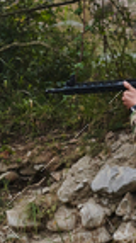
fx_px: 2092
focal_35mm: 325
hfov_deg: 3.6
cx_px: 498
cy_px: 40
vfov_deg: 6.6
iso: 640
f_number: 3.5
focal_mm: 75
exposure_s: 1/640
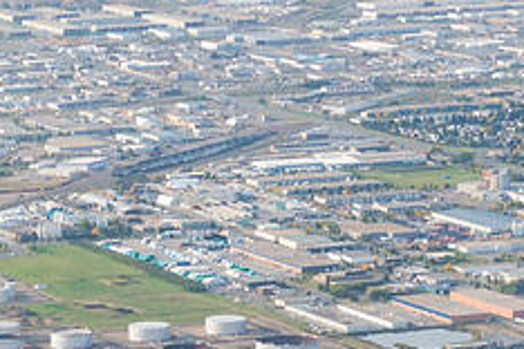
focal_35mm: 271
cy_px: 704
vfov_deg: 5.0
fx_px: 3944
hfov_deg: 7.6
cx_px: -34
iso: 800
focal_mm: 55
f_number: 5
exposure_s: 1/1000
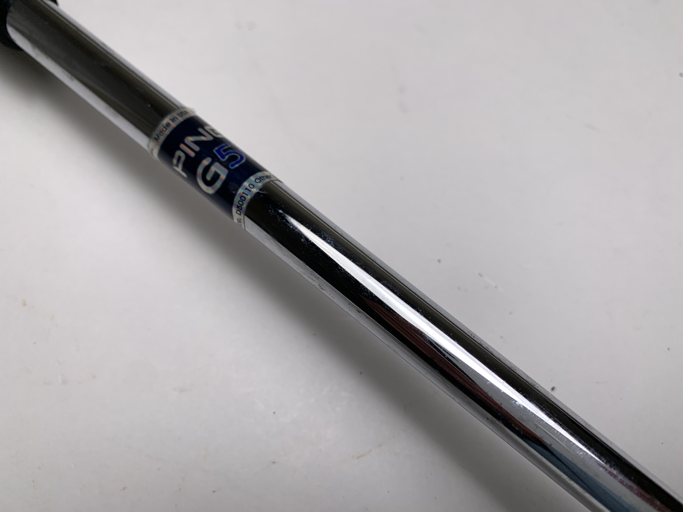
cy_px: 256
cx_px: 342
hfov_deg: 67.3
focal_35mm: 26
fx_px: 513
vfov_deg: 53.1
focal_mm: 4.25
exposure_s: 1/815
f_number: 1.8
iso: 25
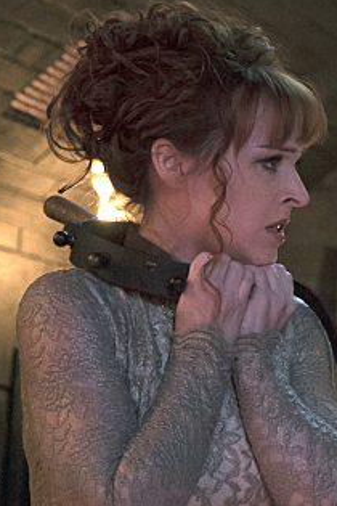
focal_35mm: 122
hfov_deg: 10.8
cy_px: 296
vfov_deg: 16.8
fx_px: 1713
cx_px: 522
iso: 8000
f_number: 4
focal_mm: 48
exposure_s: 1/200
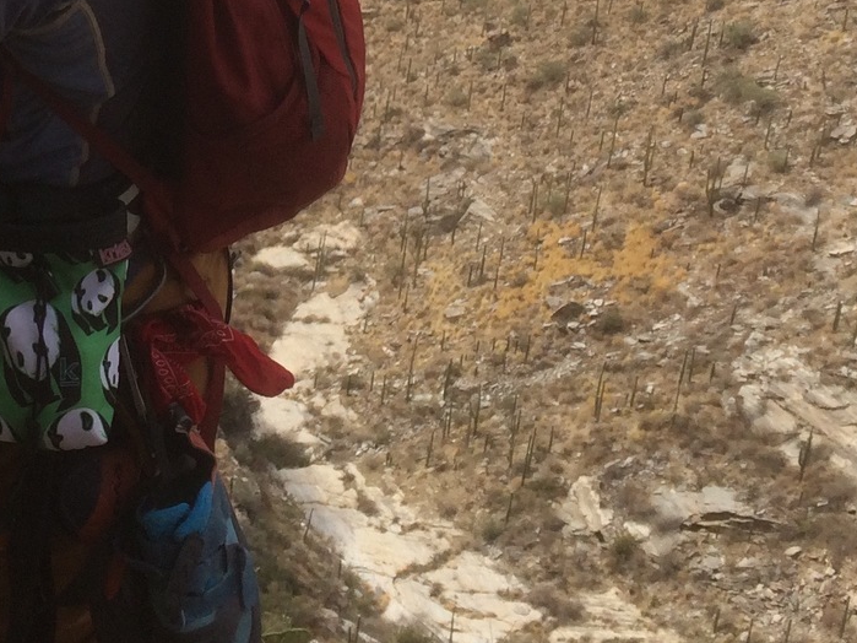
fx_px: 2055
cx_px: 12
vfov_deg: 16.5
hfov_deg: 22.7
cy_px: -261
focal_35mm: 83
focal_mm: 4.15
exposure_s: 1/1026
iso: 32
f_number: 2.2
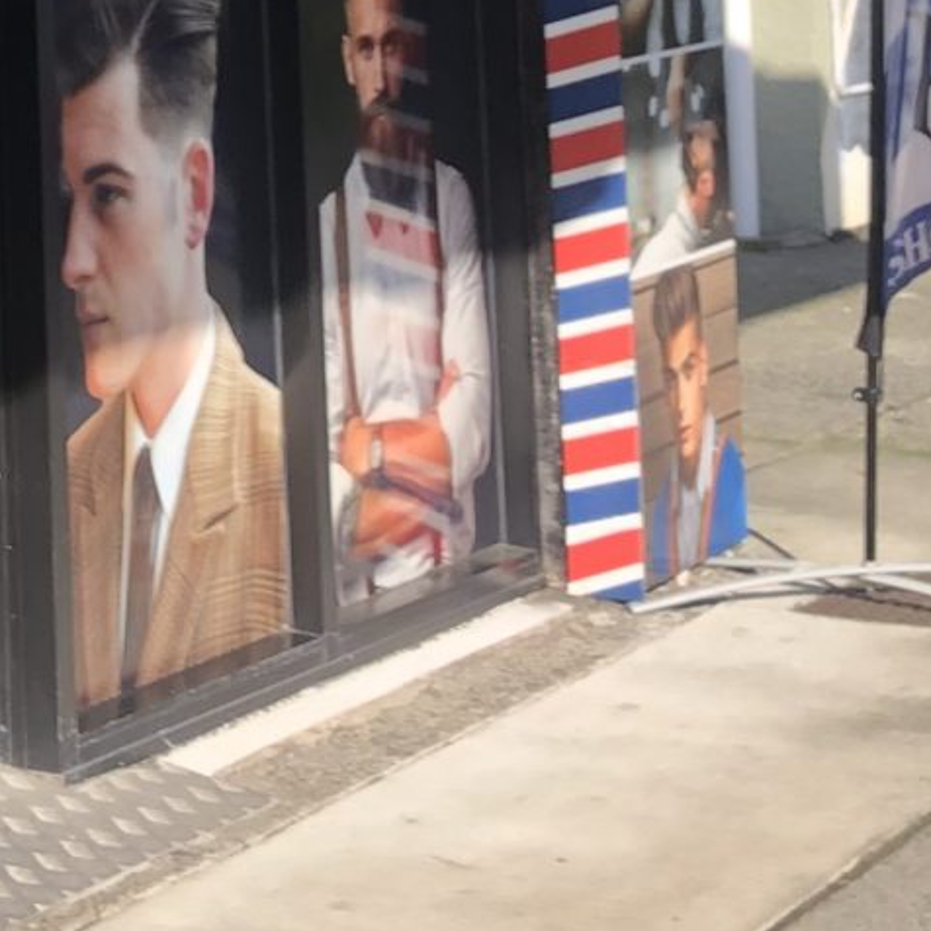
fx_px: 4047
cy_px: -489
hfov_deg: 12.9
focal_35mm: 133
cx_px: -129
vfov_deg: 12.4
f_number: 1.8
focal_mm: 4
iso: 20
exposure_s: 1/415
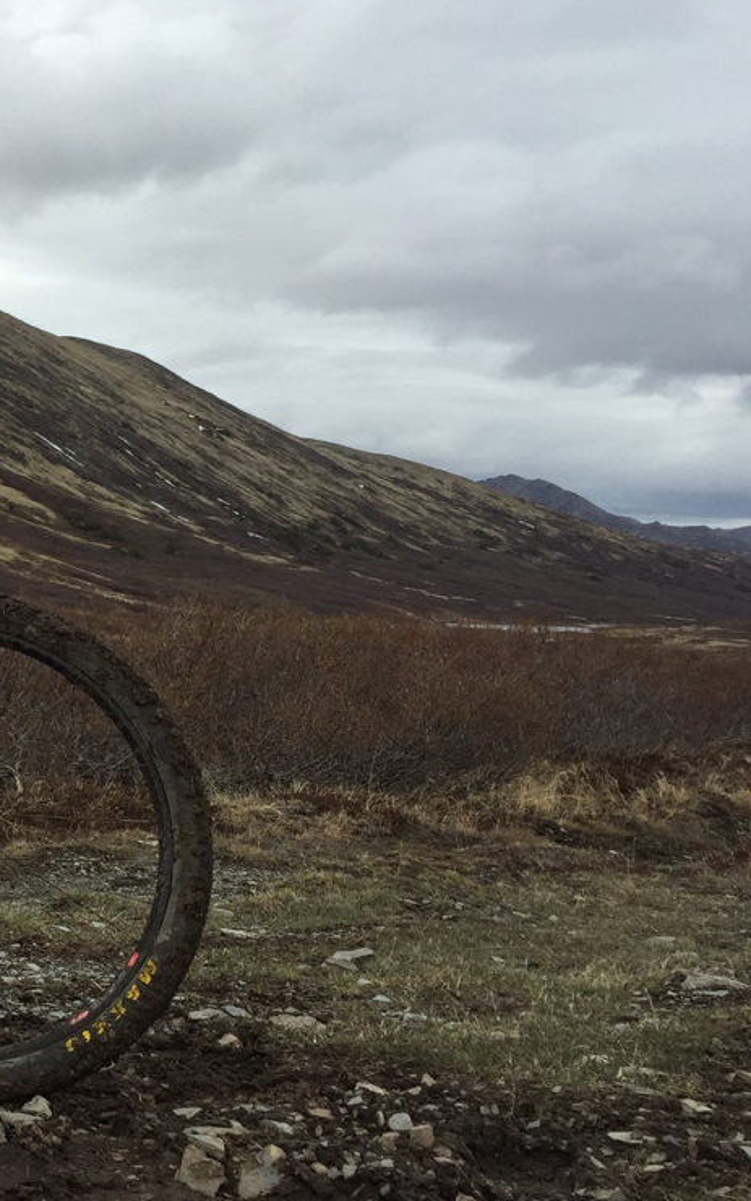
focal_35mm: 54
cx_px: -297
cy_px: 590
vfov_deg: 37.5
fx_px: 1767
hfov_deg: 21.1
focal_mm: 4.15
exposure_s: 1/791
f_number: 2.2
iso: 32
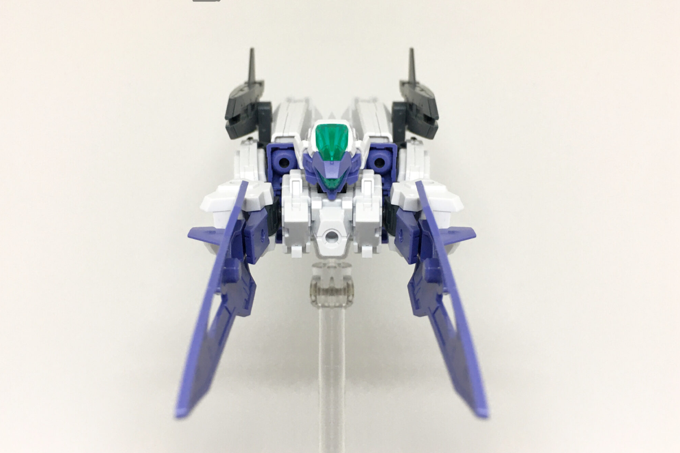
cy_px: 214
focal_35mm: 31
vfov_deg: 42.3
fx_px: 586
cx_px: 332
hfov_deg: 60.3
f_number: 2.2
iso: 40
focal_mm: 4.15
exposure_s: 1/33
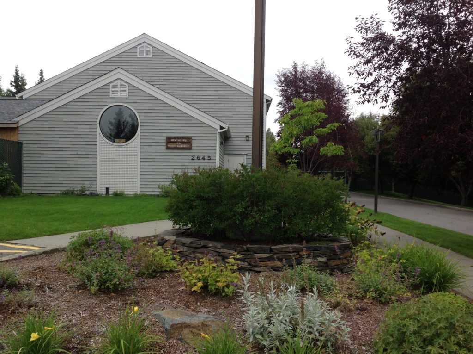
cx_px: 236
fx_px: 478
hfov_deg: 52.7
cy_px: 177
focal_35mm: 35
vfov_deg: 40.6
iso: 50
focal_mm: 4.28
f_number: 2.4
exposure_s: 1/174
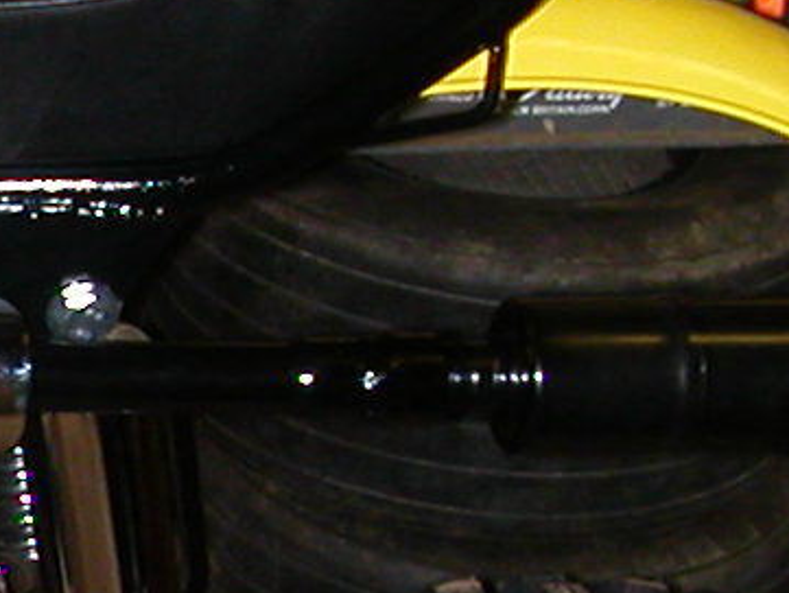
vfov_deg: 9.0
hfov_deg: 11.4
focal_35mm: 164
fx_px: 3739
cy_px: 615
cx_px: -505
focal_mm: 5.6
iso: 100
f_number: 2.7
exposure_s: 1/59.9
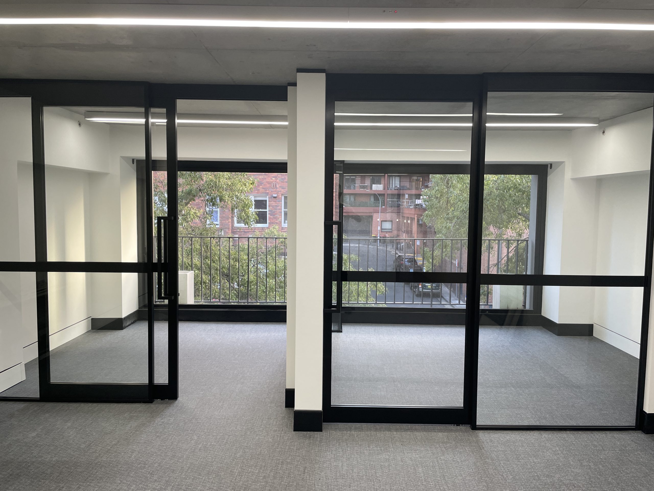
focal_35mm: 26
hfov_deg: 67.3
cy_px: 246
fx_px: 491
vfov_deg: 53.1
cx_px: 327
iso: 100
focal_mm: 4.2
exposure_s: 1/100
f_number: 1.6
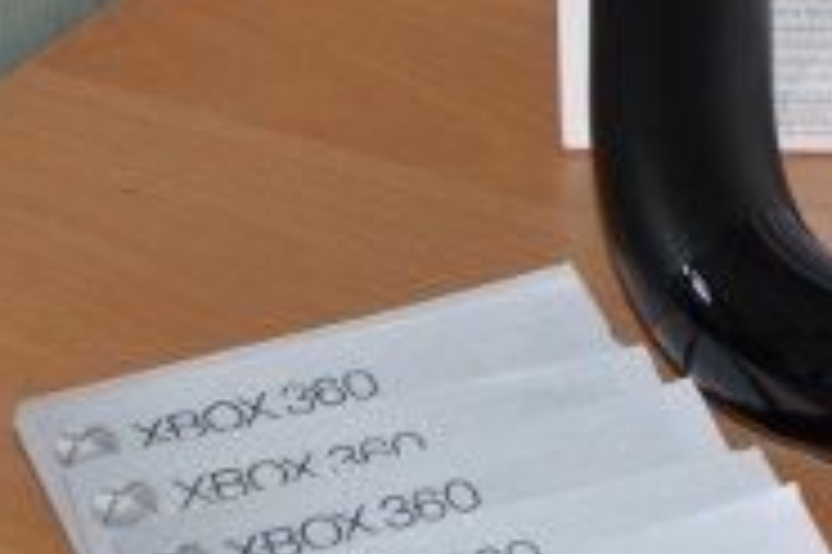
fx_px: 5103
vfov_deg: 6.2
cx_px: 1057
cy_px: -155
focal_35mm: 221
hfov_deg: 9.2
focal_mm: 34
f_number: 5.6
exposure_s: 1/30
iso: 200
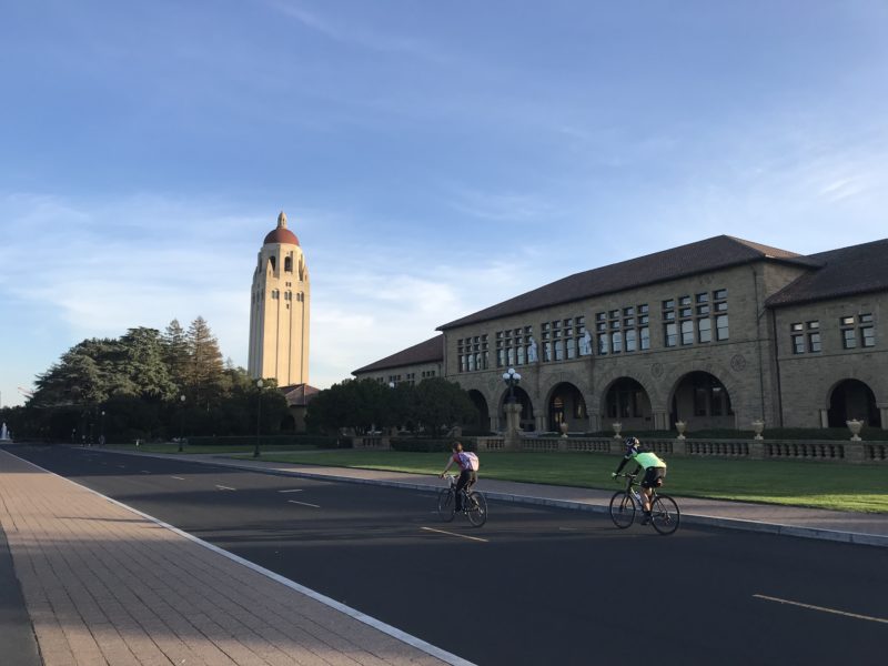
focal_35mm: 28
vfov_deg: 49.7
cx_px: 444
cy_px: 333
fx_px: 718
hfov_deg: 63.4
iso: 20
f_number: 1.8
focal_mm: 3.99
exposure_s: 1/1088
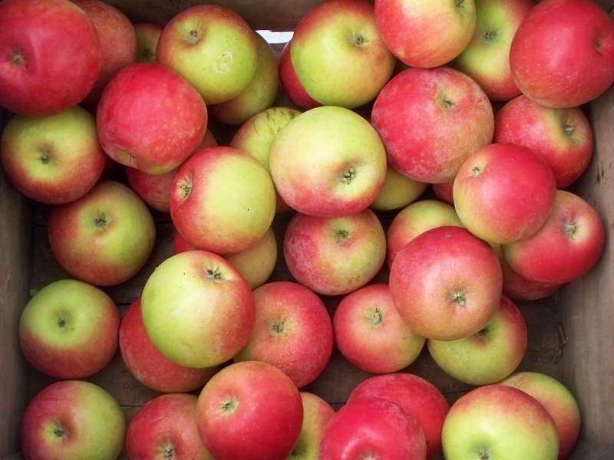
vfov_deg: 30.9
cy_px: 230
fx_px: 834
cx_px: 307
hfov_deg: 40.4
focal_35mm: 47
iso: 400
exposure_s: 1/50
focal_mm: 9.86
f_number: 2.9
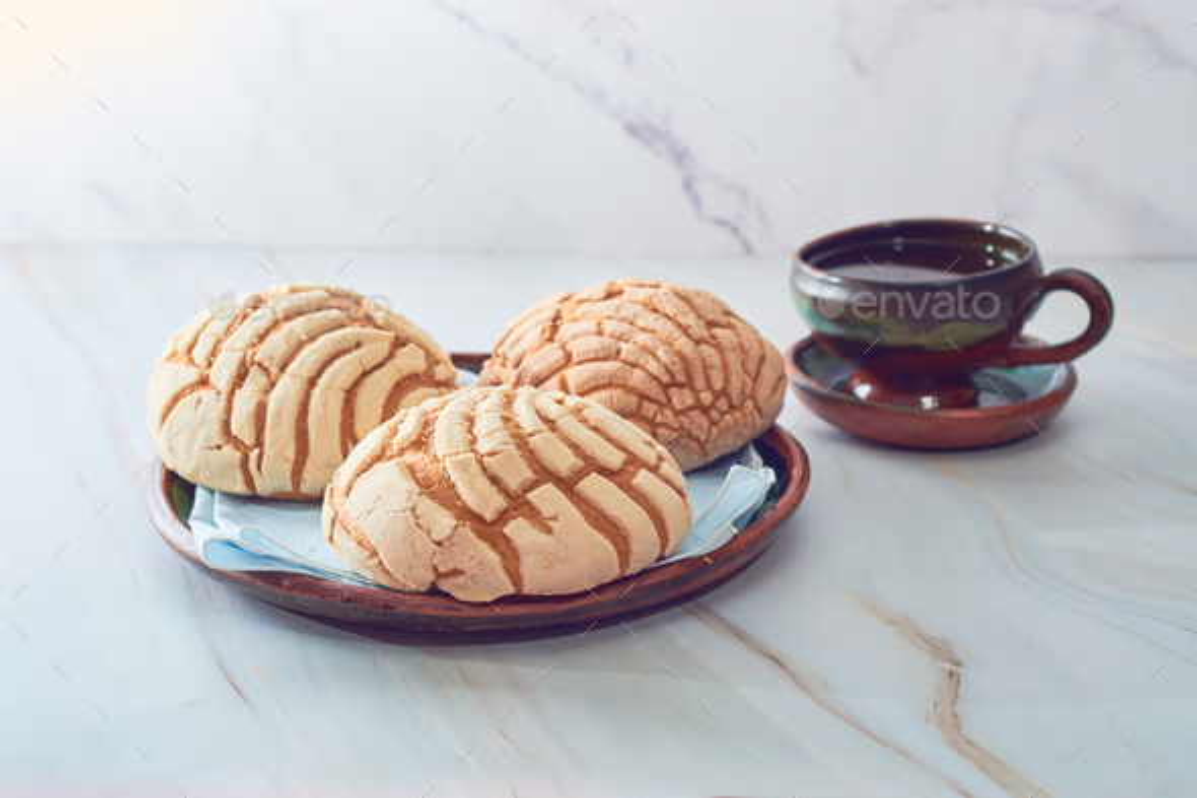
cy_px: 399
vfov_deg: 18.2
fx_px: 2493
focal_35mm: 75
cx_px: 598
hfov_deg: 27.0
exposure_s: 1/100
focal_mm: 50
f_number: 5.6
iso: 100
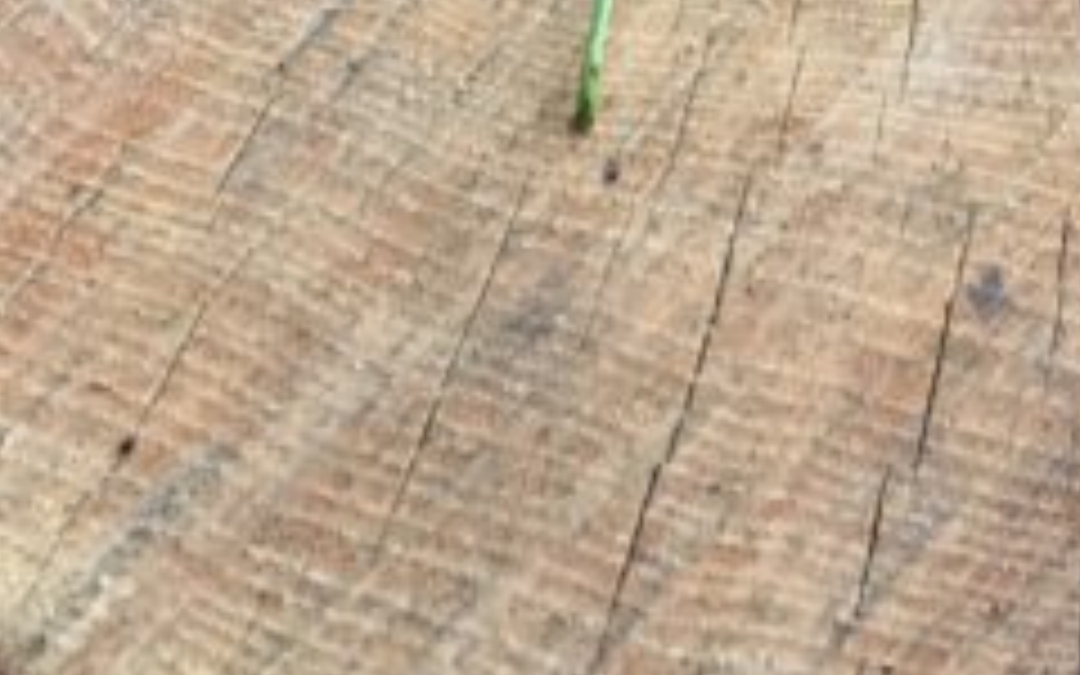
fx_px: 3856
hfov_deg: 15.7
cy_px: -1012
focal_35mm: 131
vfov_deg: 8.9
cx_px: 1004
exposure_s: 1/30
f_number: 2.2
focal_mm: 4.15
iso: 25
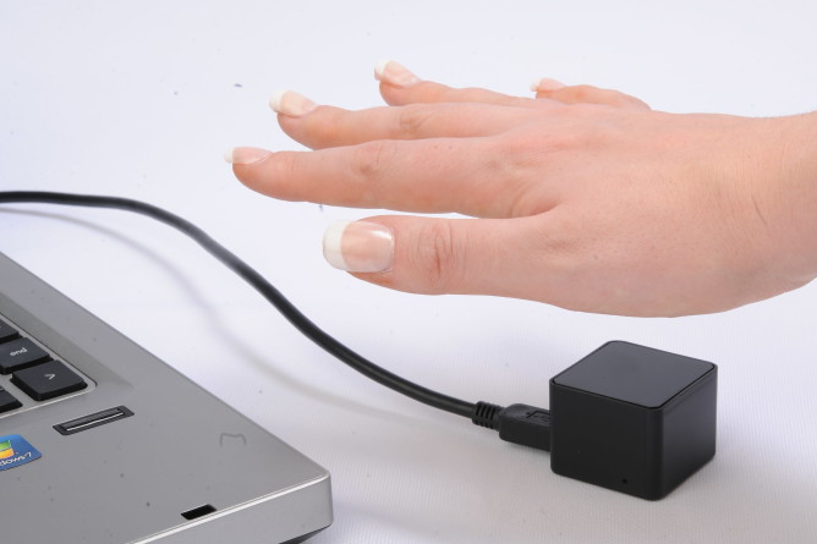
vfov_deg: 14.9
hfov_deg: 22.1
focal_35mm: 92
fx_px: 2087
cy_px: 314
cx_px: 548
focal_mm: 60
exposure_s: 1/250
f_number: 25
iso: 100
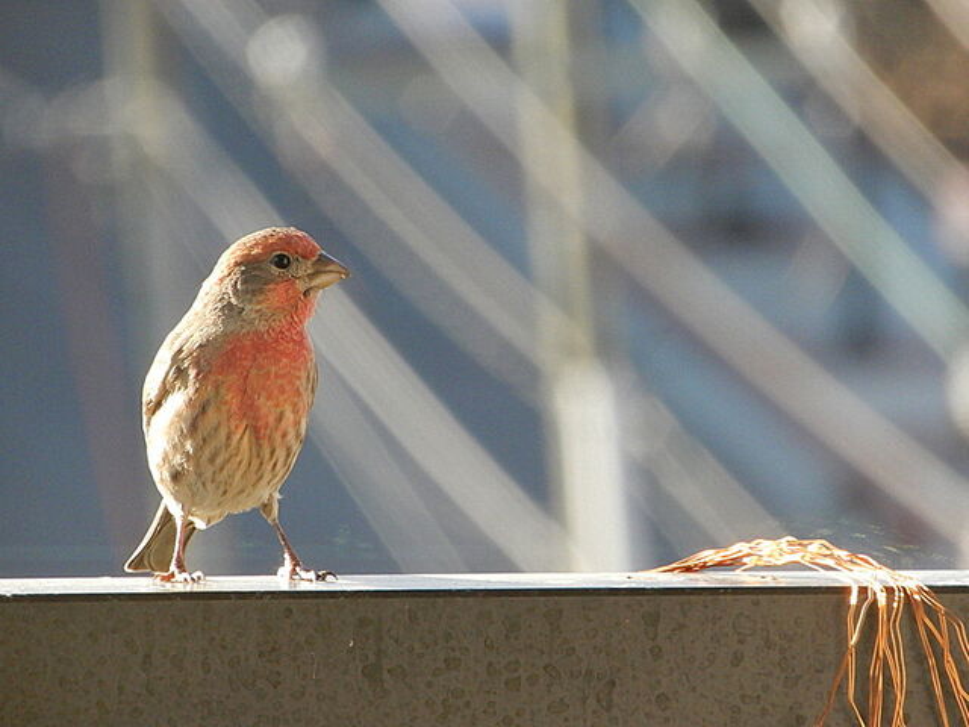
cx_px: 484
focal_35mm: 650
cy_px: 364
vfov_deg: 2.3
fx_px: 18195
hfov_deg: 3.1
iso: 400
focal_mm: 116
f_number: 8
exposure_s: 1/125
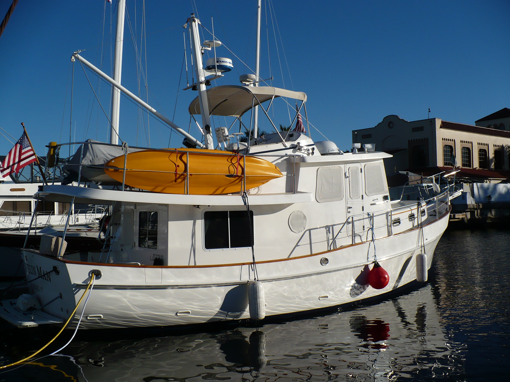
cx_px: 255
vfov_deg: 38.7
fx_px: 545
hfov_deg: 50.1
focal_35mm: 37
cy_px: 191
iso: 100
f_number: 8
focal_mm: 6.1
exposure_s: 1/500
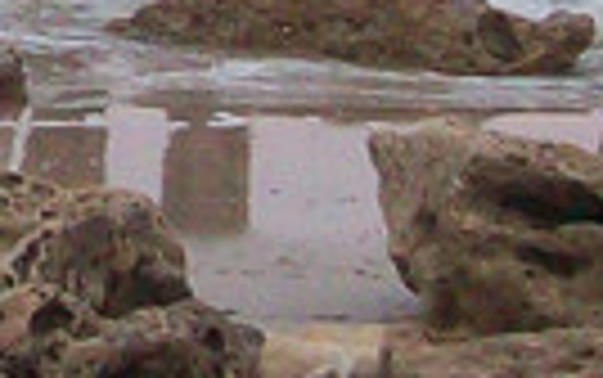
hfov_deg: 7.2
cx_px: -288
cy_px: -346
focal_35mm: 285
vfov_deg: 4.6
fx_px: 4688
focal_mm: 6
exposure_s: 1/54.7
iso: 160
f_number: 2.7
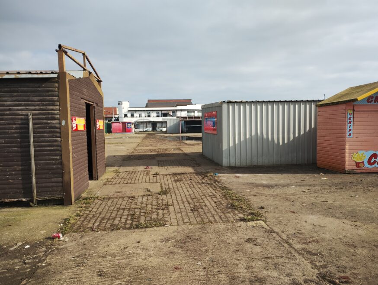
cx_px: 189
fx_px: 306
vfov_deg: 49.9
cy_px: 142
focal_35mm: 28
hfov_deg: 63.4
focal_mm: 4.27
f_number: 1.8
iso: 100
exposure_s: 1/393
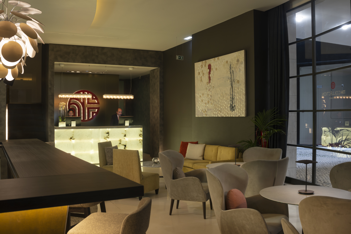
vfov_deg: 37.9
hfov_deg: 54.4
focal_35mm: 35
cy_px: 117
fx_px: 341
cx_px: 176
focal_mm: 35
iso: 160
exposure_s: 1/1.67
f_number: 11
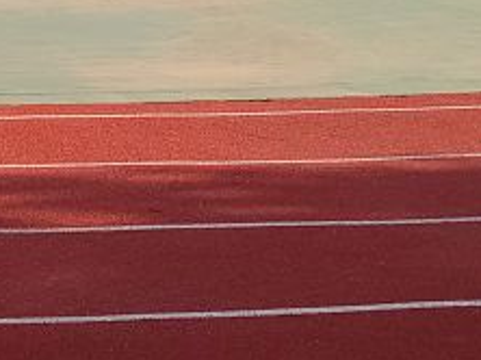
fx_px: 1804
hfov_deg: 15.0
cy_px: -286
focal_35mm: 130
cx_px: 41
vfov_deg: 10.7
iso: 50
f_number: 1.69
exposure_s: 1/615
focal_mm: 6.72
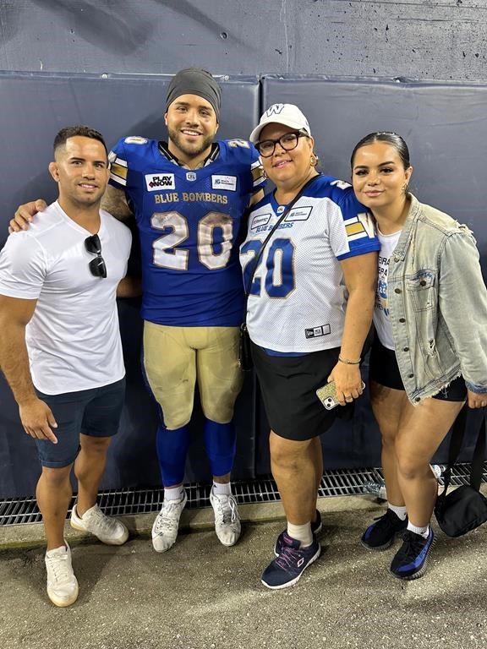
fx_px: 450
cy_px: 324
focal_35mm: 24
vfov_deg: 71.6
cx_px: 244
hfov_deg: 56.8
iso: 200
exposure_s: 1/120
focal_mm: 6.86
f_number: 1.78
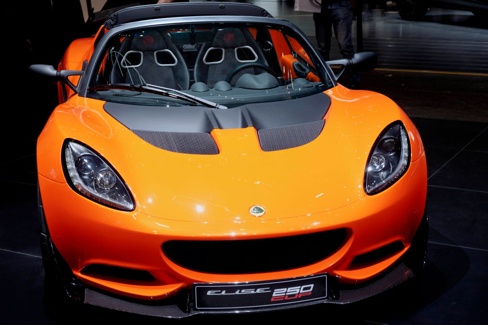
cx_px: 244
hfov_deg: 32.4
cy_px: 162
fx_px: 841
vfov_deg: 21.9
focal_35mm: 62
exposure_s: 1/250
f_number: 8
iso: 1600
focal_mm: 62
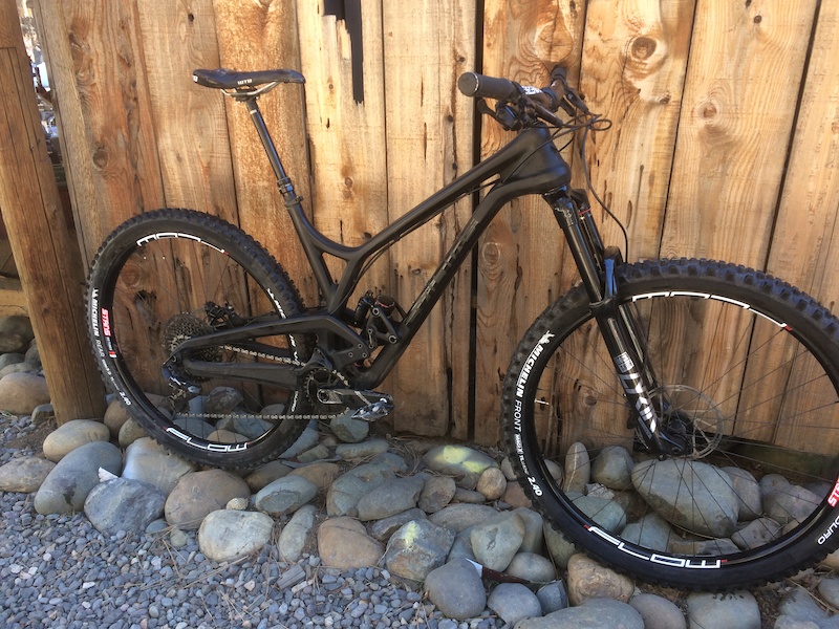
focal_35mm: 29
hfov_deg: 61.7
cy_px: 314
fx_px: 703
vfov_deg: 48.2
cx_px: 420
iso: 50
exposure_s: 1/60
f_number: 2.2
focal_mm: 4.15
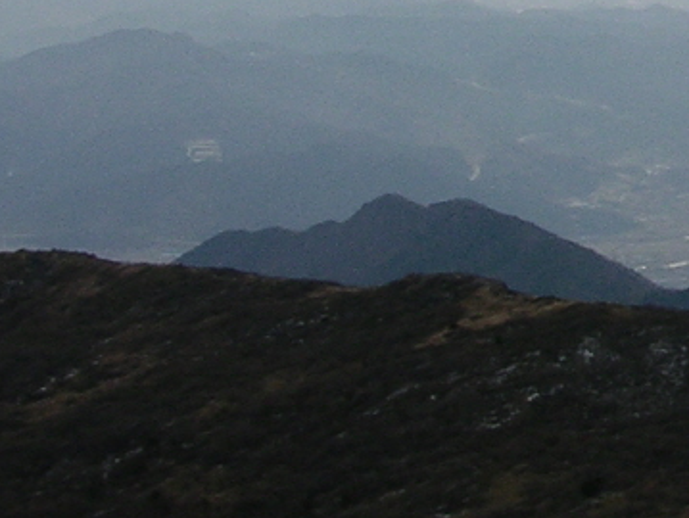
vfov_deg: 7.8
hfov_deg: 10.1
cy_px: -255
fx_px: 3726
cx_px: 1182
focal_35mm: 187
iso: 50
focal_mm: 9
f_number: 8
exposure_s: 1/270
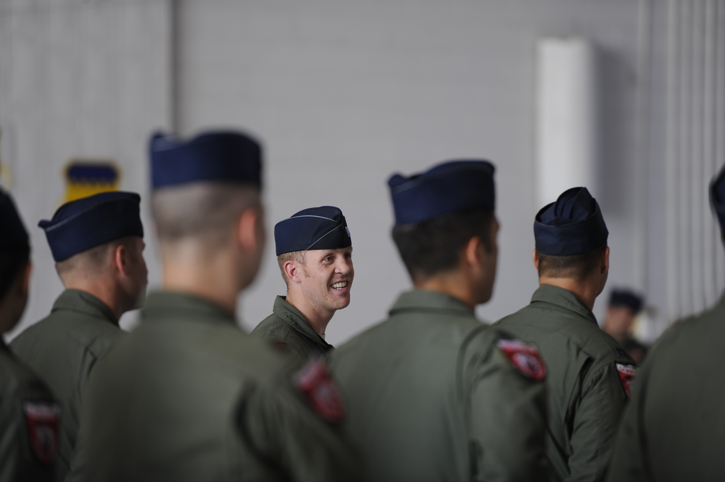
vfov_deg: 6.9
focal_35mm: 200
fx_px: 4025
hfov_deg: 10.3
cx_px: 362
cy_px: 241
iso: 320
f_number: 2.8
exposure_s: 1/200
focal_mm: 200
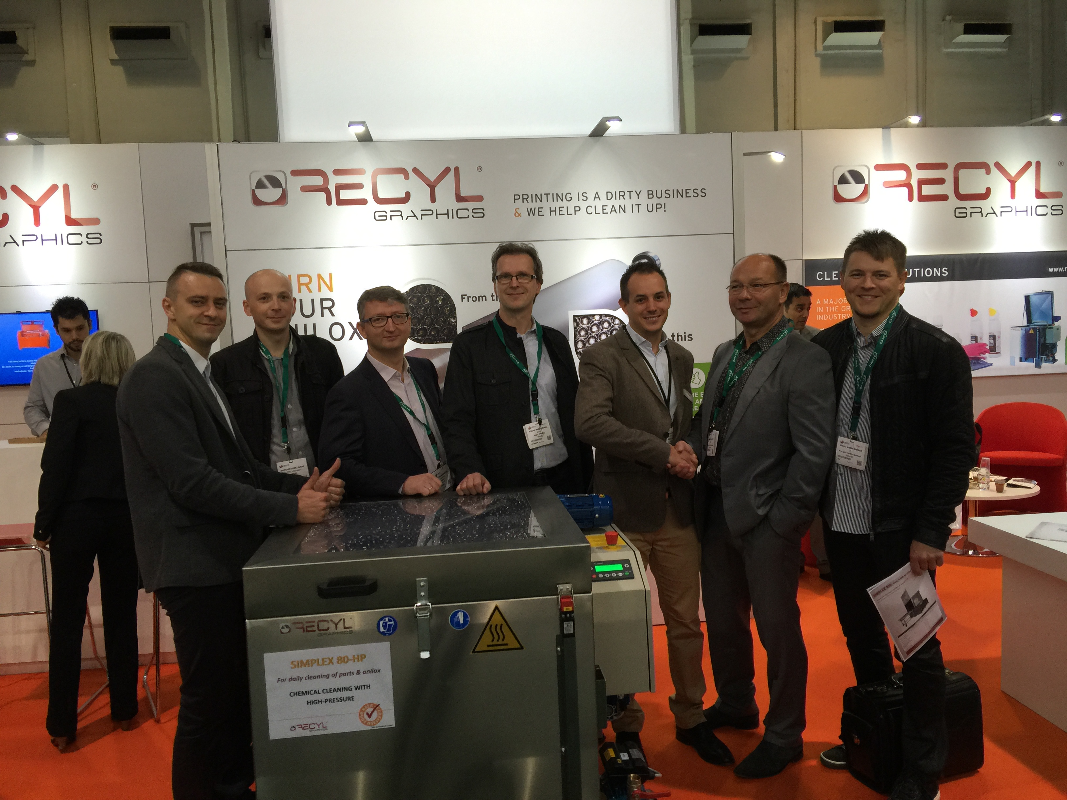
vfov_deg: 48.2
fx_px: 894
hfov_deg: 61.7
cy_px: 400
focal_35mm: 29
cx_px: 534
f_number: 2.2
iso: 40
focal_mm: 4.15
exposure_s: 1/30
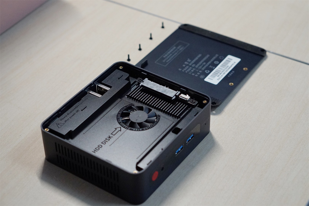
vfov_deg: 18.2
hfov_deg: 27.0
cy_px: 103
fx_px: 643
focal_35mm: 75
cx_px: 154
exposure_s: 1/160
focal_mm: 50
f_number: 3.5
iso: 1600
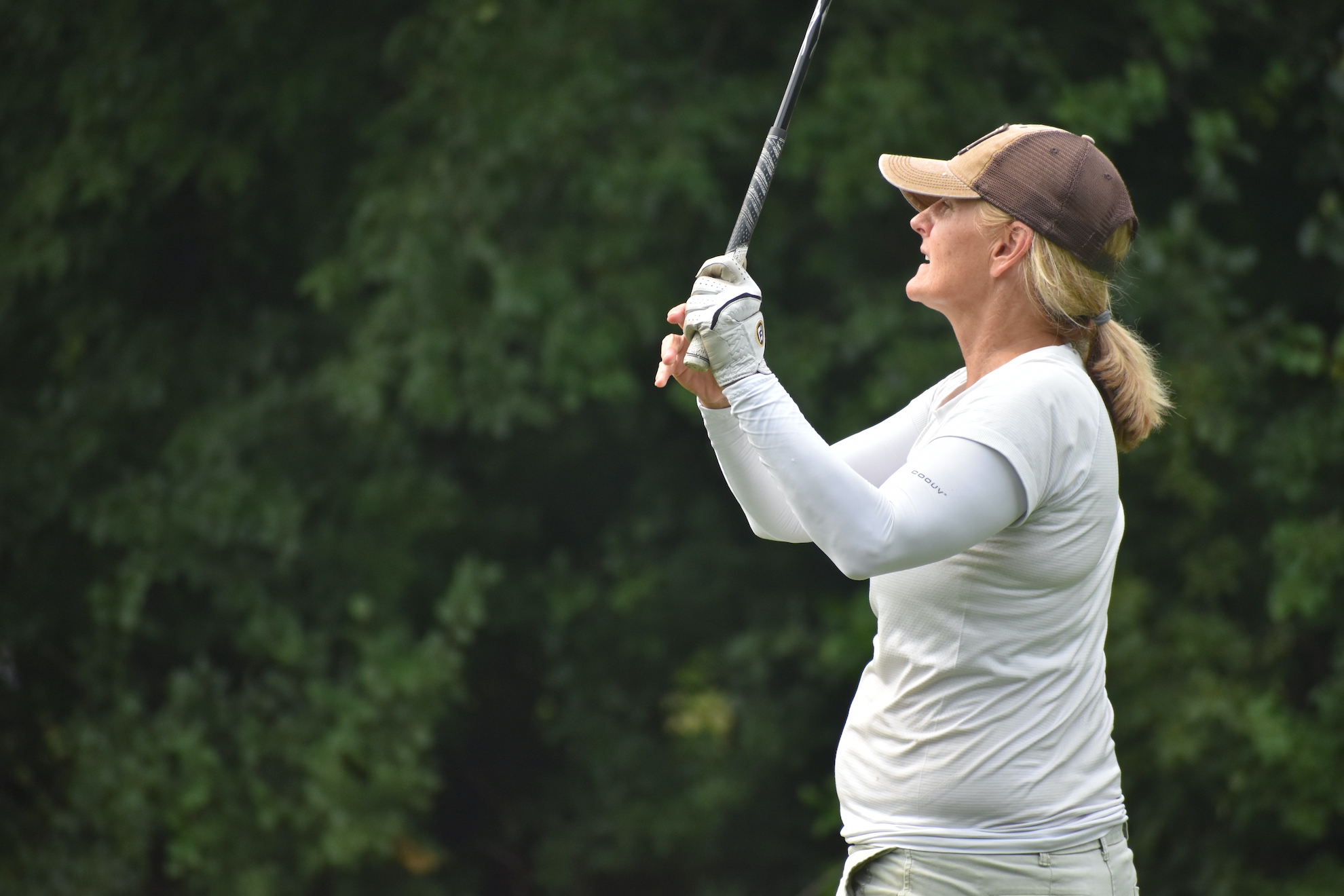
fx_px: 16799
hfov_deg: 4.6
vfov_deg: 3.1
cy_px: 448
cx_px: 672
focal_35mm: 450
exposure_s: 1/1000
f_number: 6.3
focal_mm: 300
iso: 800
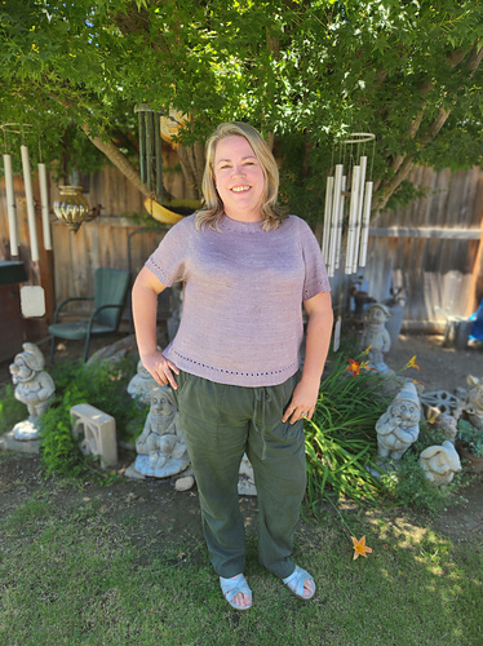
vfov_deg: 74.0
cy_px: 323
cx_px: 242
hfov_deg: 58.8
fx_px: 429
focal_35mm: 23
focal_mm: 5.4
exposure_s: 1/260
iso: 20
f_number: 1.8
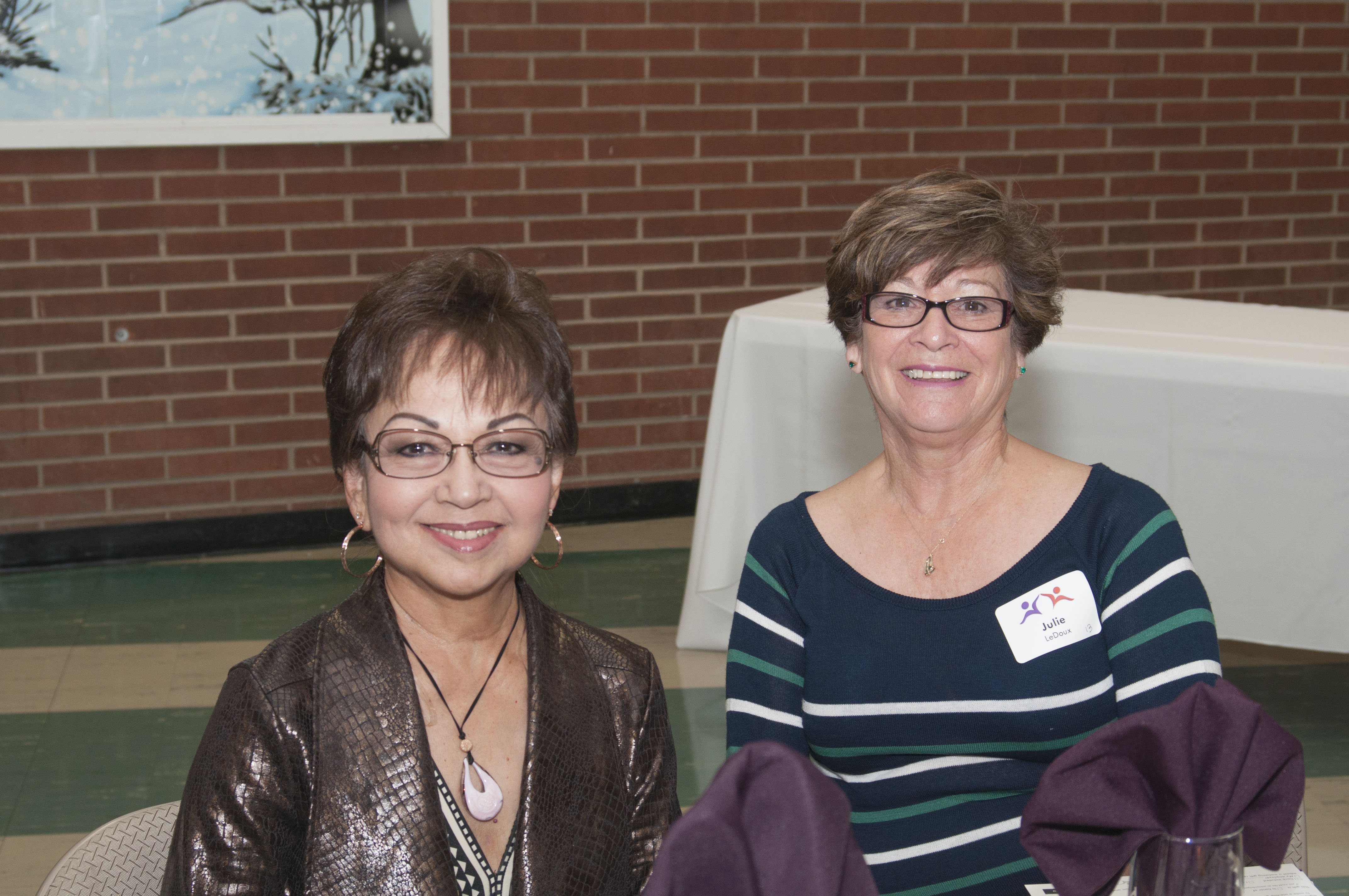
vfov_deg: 22.6
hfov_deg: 33.4
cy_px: 448
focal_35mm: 60
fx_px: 2246
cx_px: 674
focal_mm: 40
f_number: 6.3
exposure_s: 1/100
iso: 250
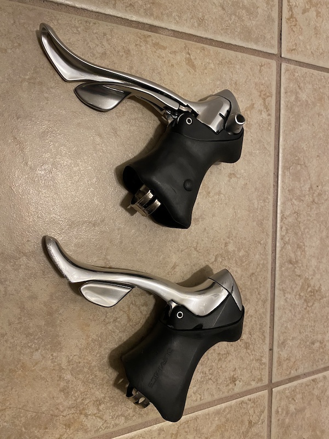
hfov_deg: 53.1
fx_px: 329
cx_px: 164
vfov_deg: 67.3
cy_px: 220
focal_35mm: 26
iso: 400
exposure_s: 1/60
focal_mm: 4.25
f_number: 1.8
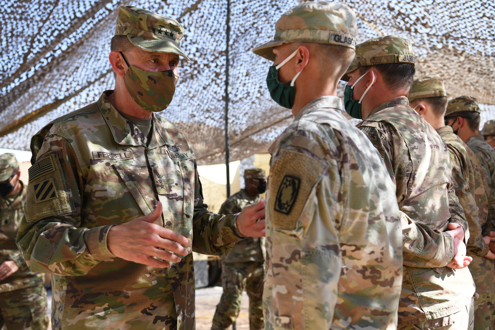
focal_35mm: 50
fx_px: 687
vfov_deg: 27.0
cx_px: 248
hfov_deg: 39.6
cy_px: 165
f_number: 5
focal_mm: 50
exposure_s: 1/100
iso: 64
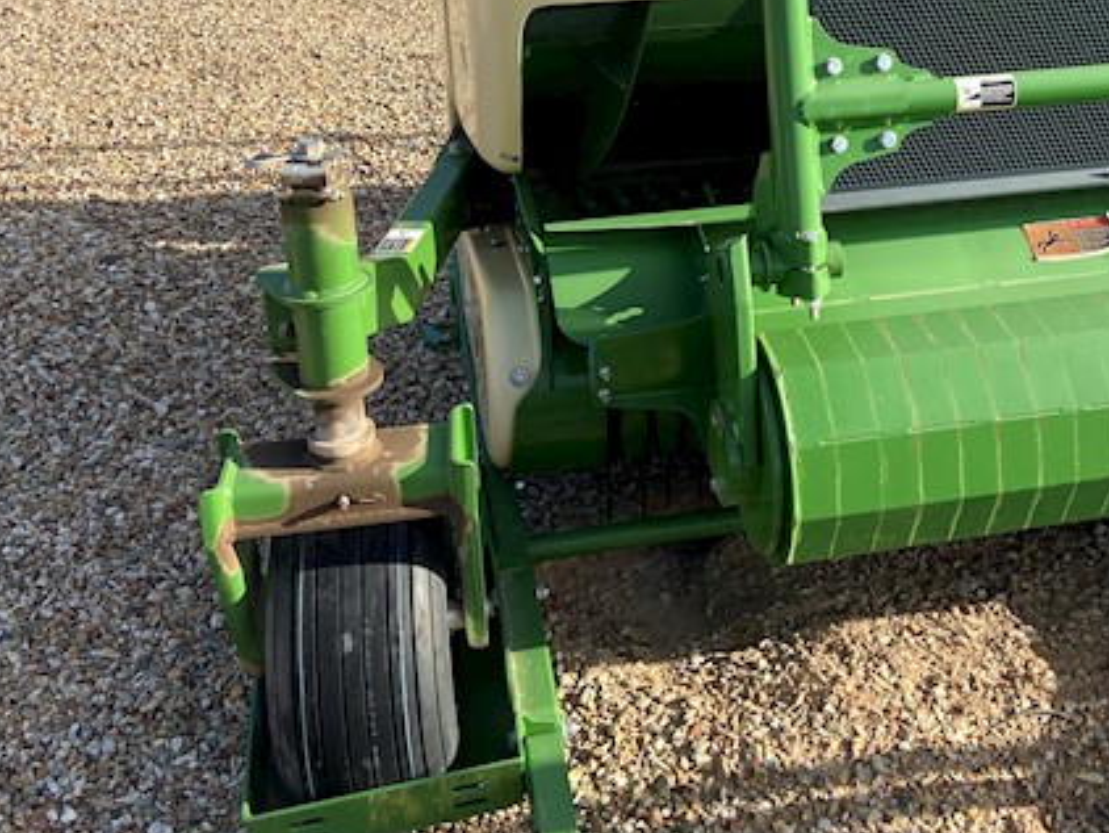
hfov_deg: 40.6
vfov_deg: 30.8
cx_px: 758
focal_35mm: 46
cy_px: 168
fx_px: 1475
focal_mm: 4.25
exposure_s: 1/1464
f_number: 1.8
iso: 32
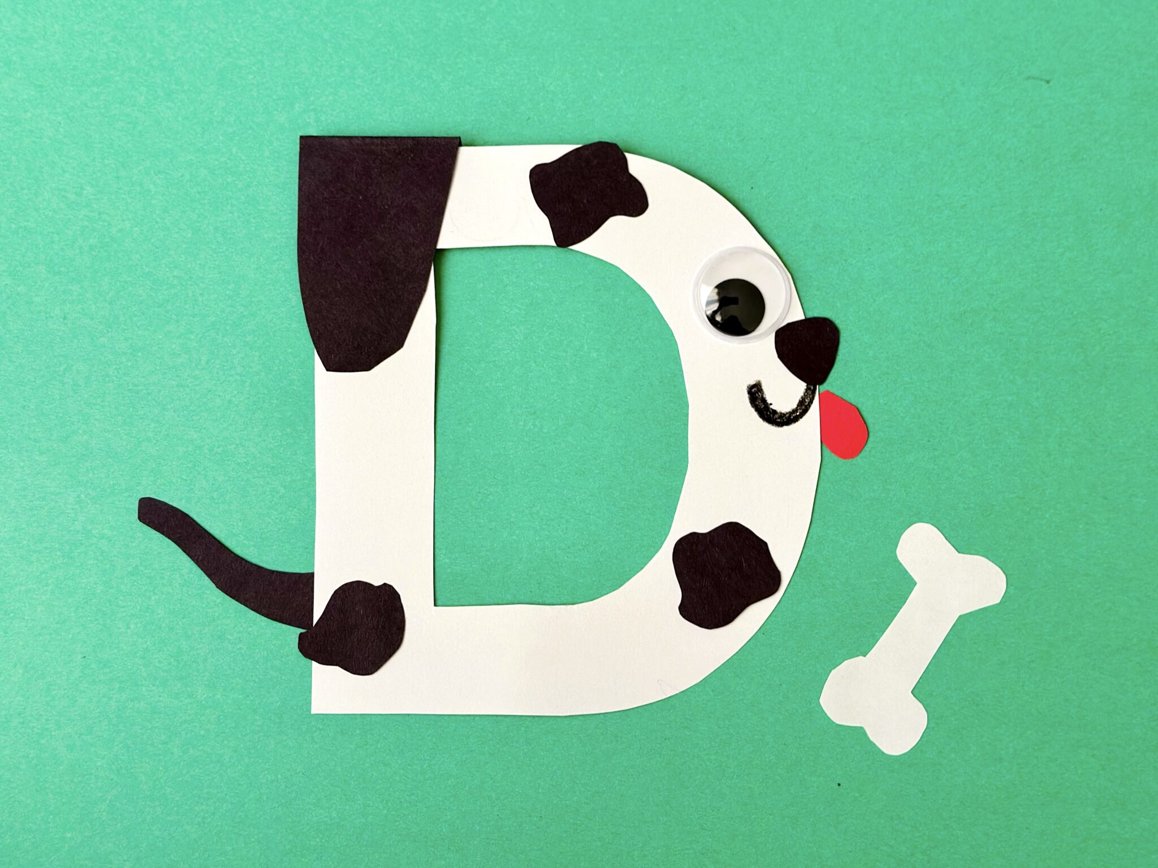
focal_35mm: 48
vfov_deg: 30.3
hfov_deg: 39.7
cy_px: 434
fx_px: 1606
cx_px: 579
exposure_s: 1/60
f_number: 1.78
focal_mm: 6.86
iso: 160
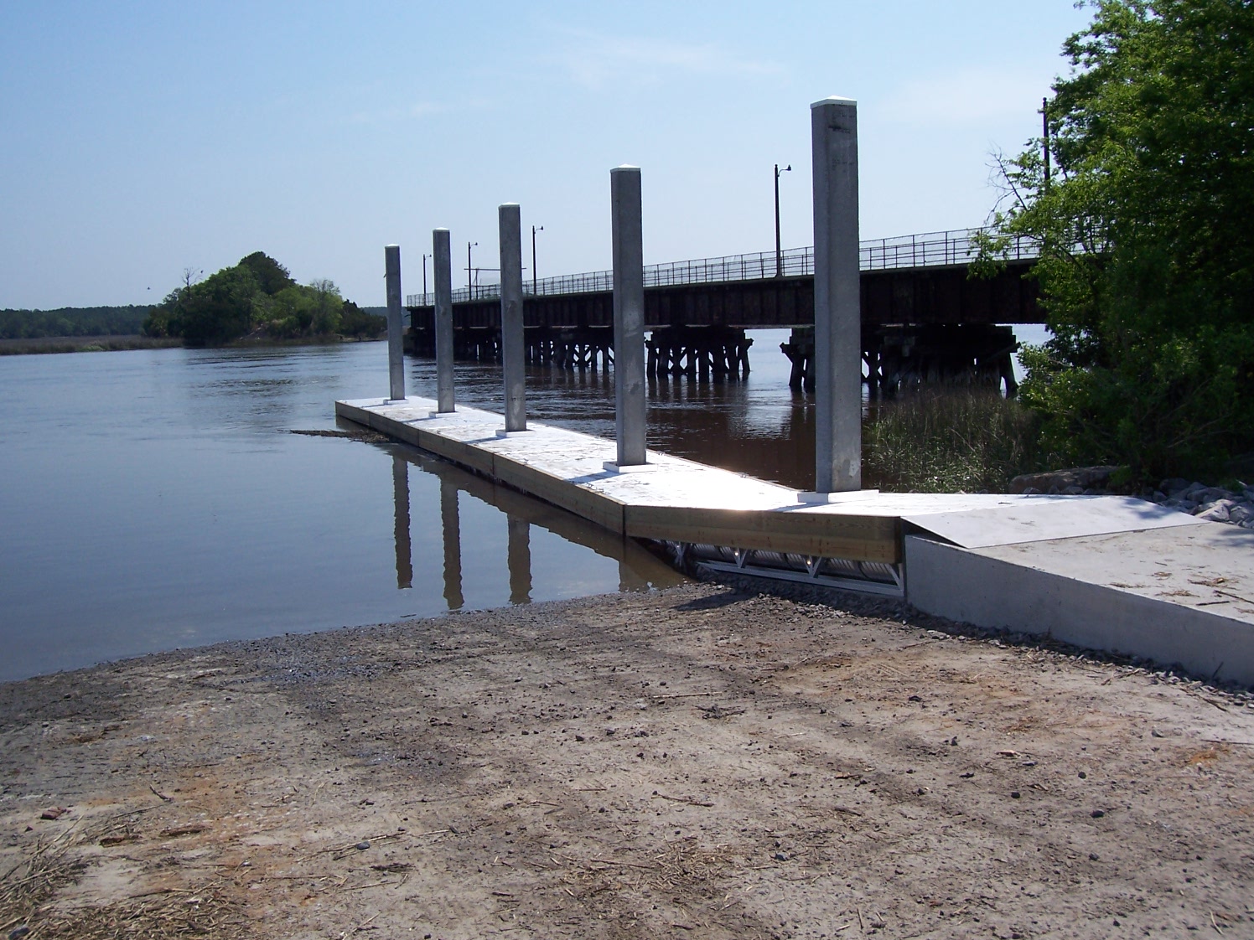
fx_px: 1232
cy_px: 470
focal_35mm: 34
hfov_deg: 54.0
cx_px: 627
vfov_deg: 41.8
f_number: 5.6
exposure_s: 1/750
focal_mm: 5.6
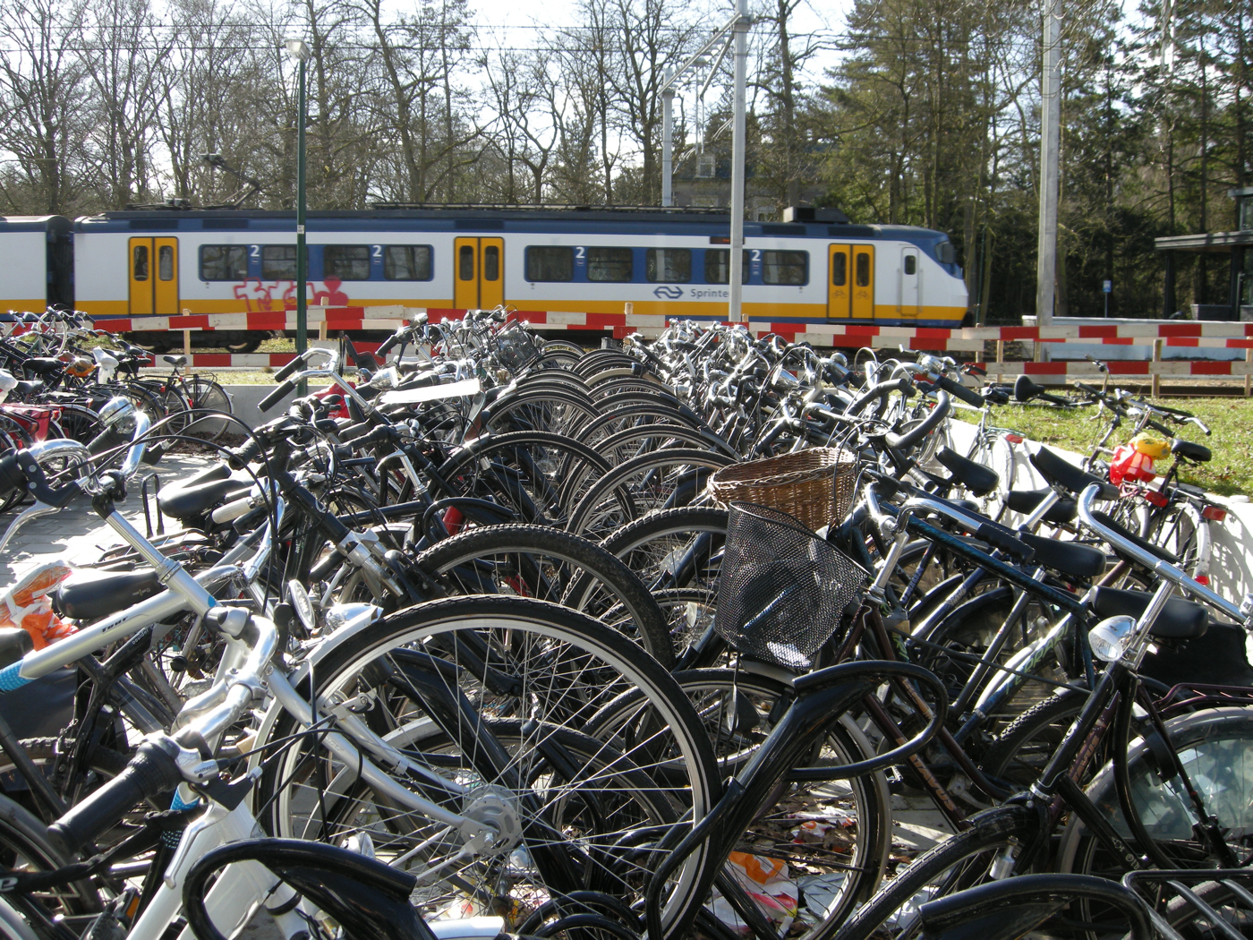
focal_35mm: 35
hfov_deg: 52.6
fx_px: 1267
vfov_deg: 40.7
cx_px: 626
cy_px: 470
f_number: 4.3
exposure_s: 1/140
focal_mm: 7.5
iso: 64
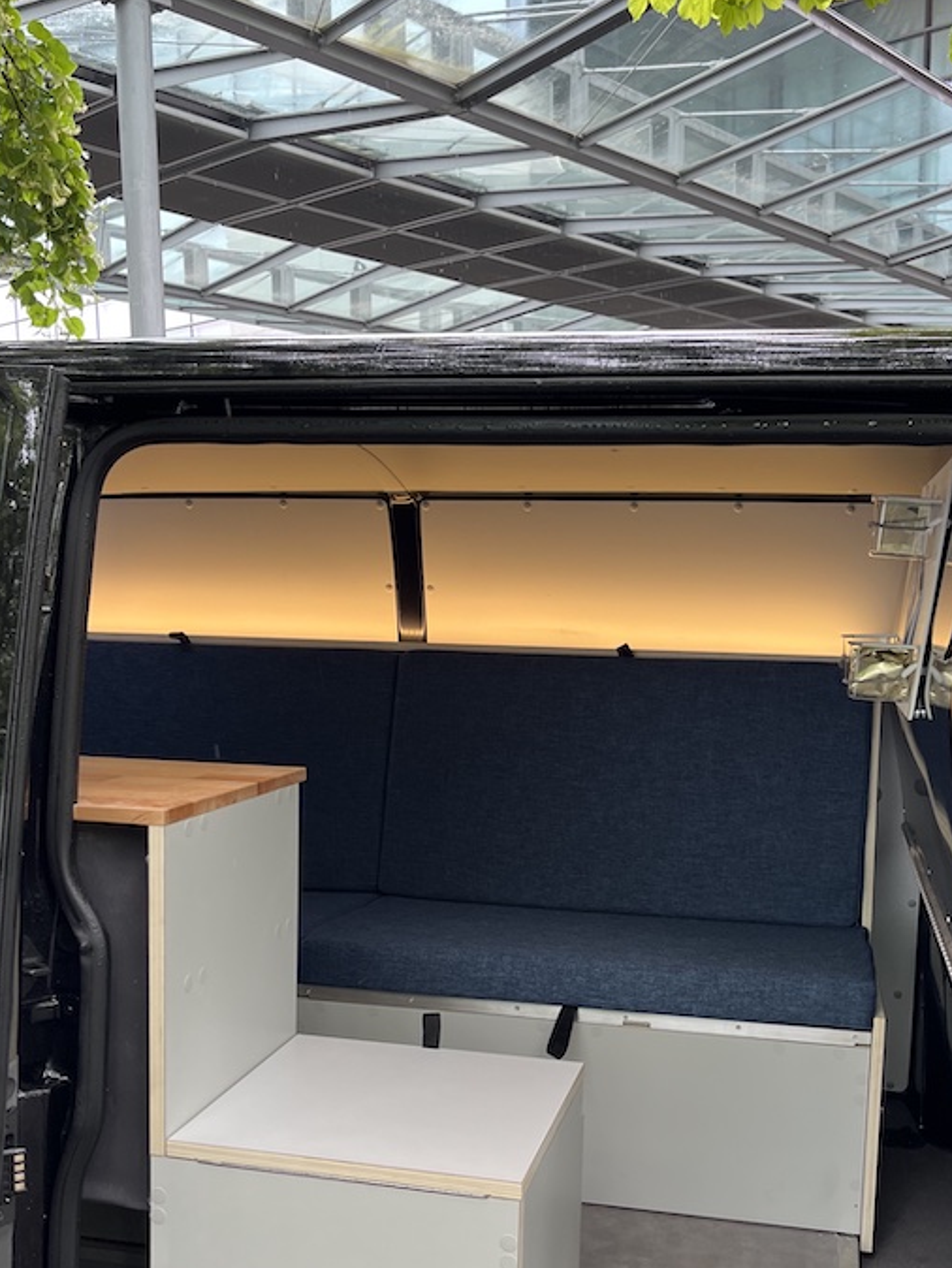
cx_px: 544
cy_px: 752
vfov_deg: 51.1
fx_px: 1319
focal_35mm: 36
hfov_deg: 39.6
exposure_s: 1/100
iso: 40
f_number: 1.6
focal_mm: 5.1
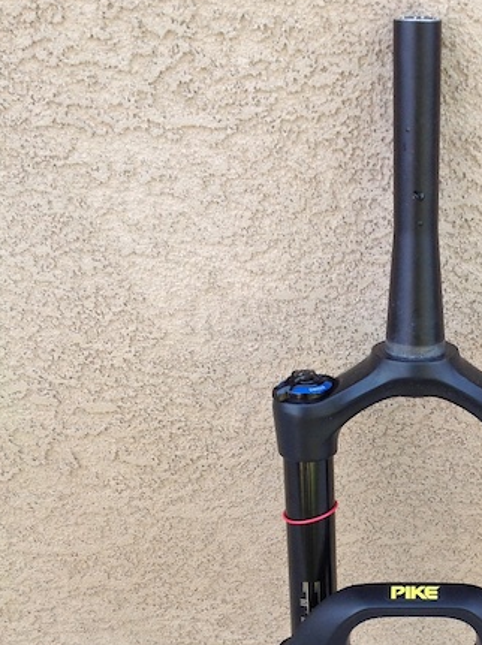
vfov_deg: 29.0
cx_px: 433
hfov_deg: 22.0
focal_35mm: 65
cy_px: 540
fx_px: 1210
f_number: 2.4
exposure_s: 1/120
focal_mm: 4.28
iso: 64
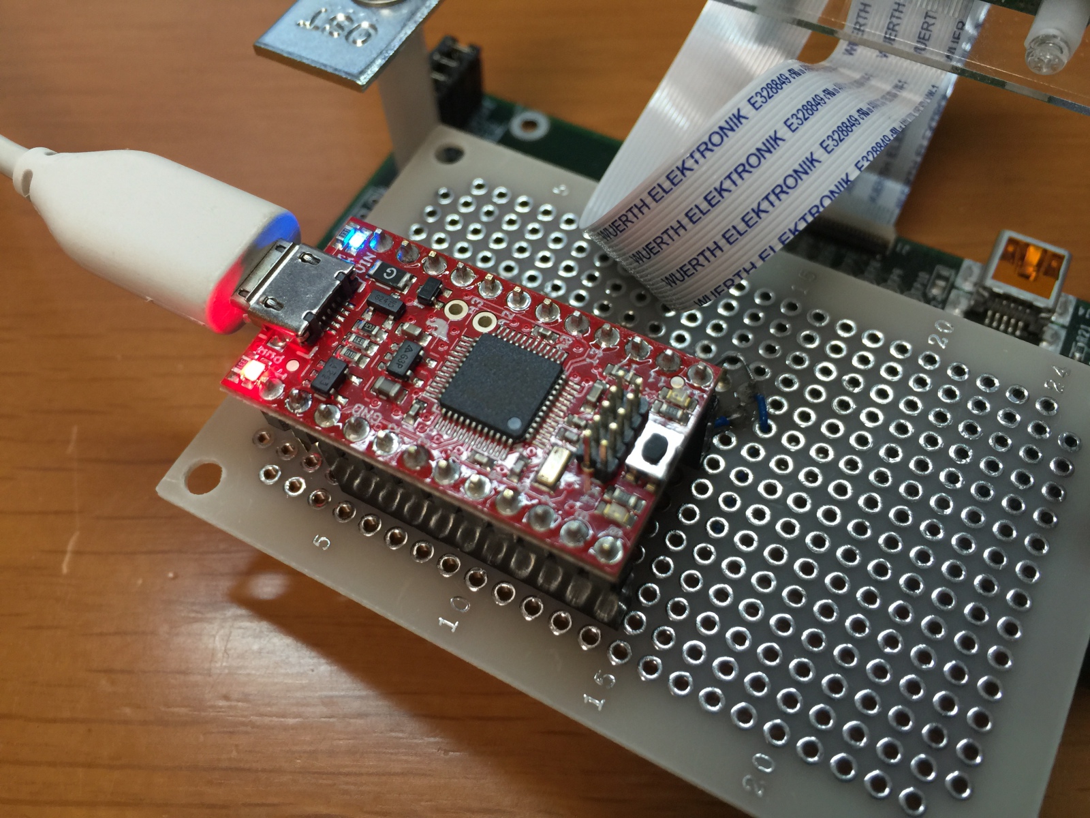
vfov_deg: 48.2
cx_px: 545
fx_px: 913
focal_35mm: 29
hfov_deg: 61.7
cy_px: 409
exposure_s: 1/40
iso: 32
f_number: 2.2
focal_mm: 4.15
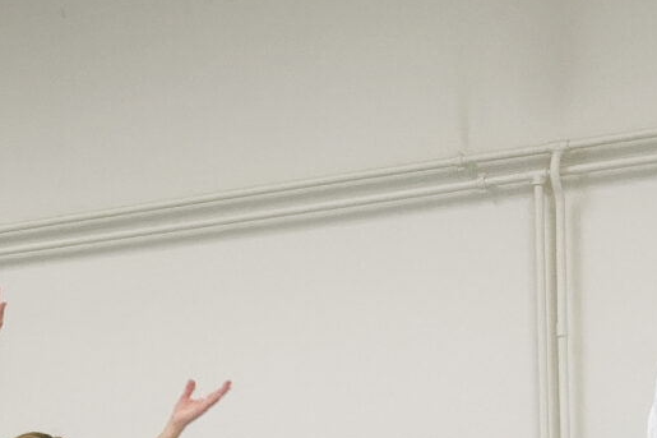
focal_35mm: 169
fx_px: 3083
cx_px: -22
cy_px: 684
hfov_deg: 12.0
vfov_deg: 7.9
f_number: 8
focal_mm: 34
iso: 3200
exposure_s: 1/200
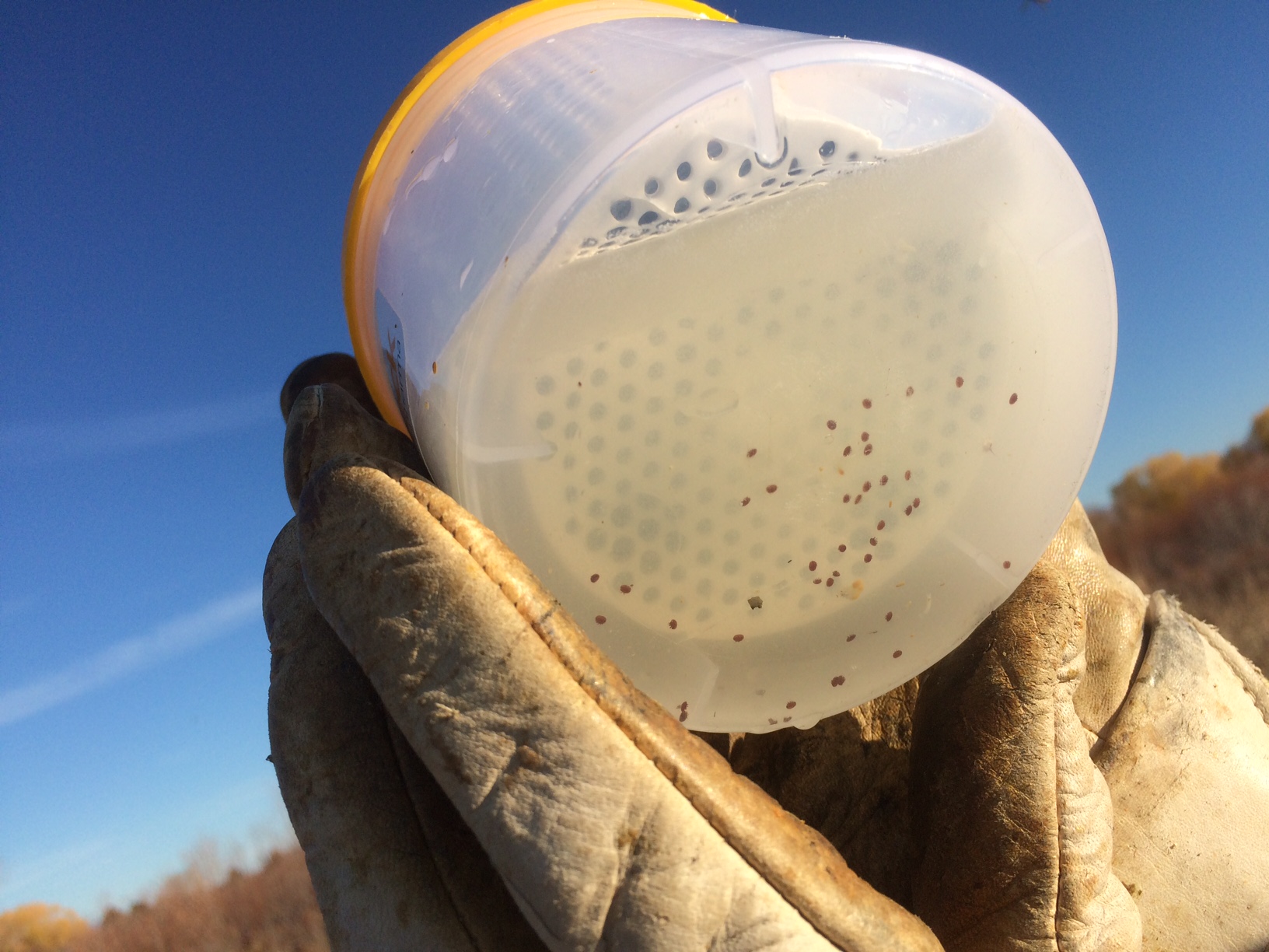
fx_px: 1063
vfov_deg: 48.2
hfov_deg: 61.7
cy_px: 476
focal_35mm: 29
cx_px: 634
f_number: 2.2
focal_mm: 4.15
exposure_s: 1/2564
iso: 32
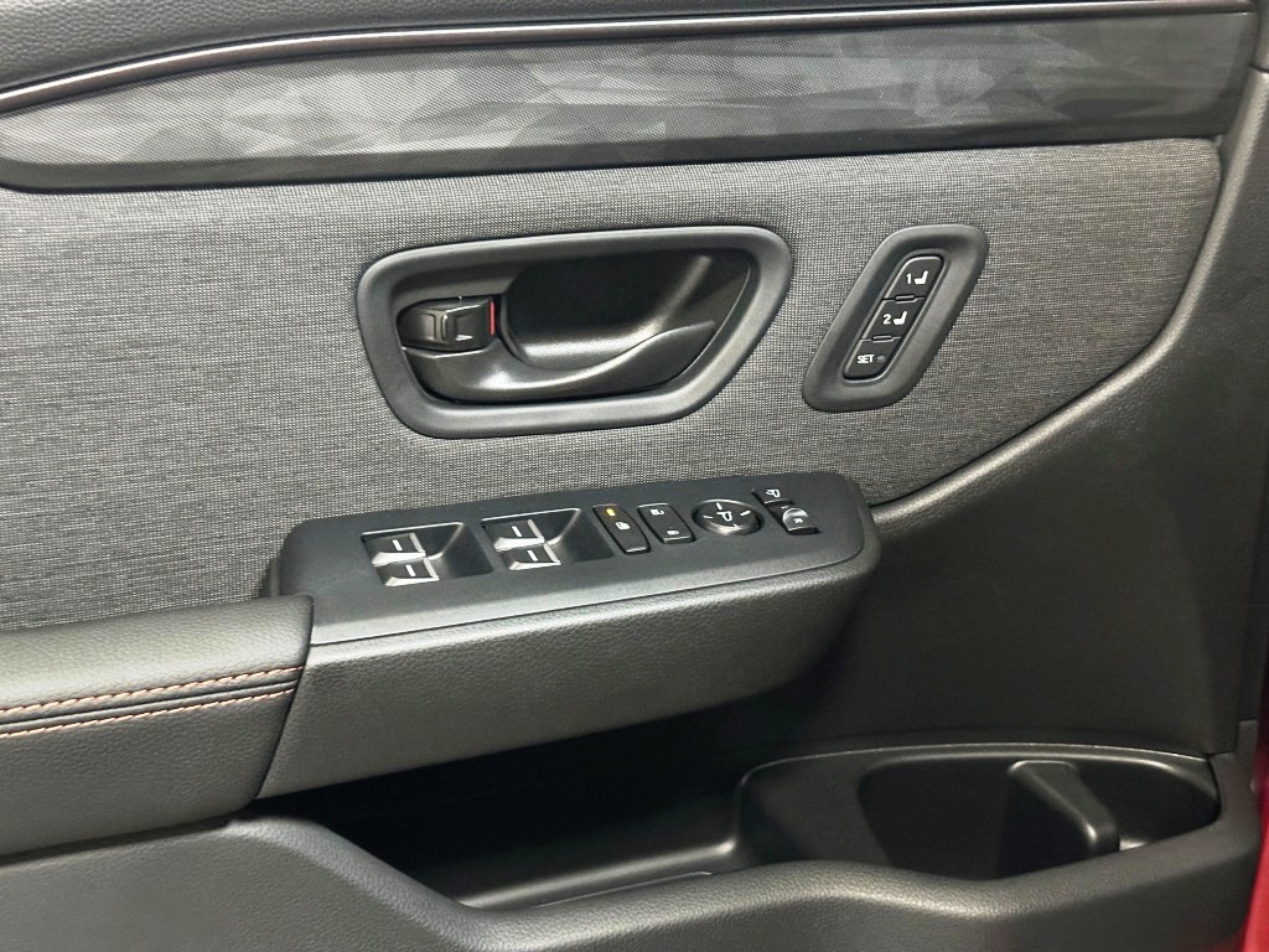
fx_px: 1760
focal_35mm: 48
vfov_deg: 30.3
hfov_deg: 39.7
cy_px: 476
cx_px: 634
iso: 640
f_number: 1.78
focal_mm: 6.86
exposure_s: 1/24
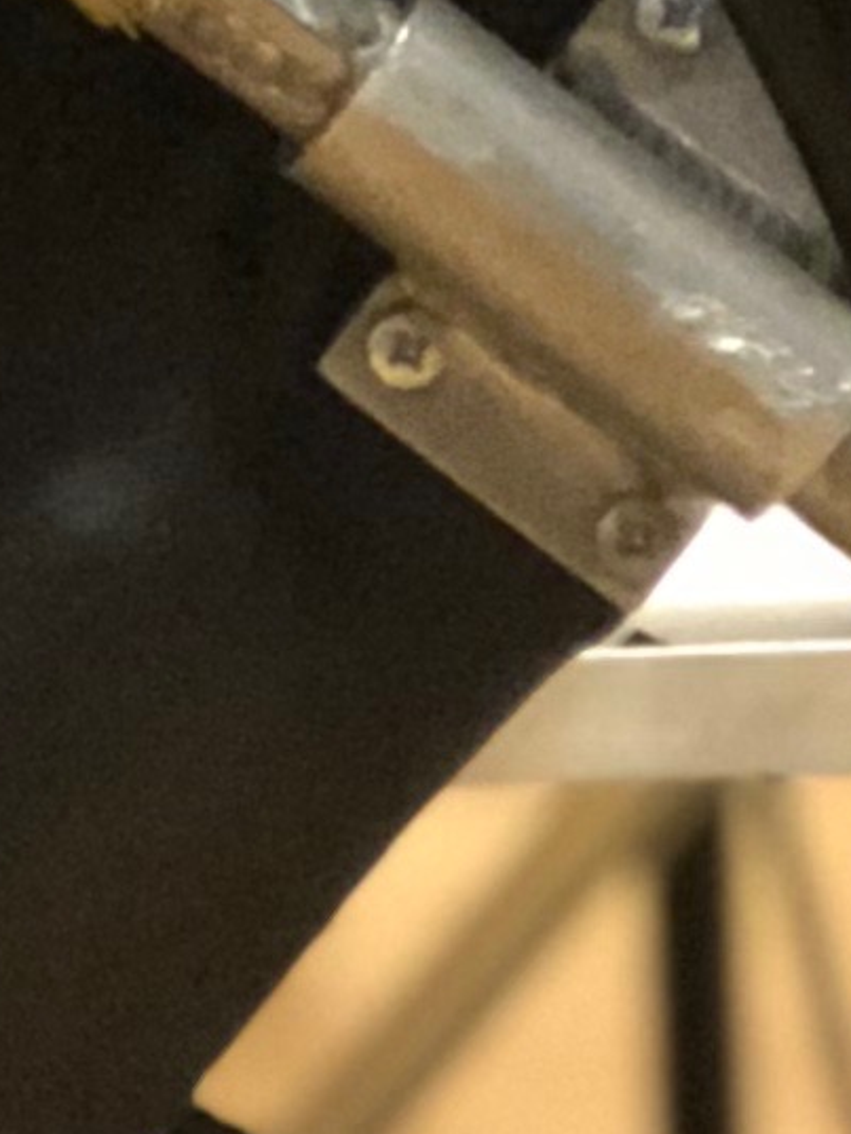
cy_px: -1580
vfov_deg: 4.5
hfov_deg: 3.4
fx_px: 14024
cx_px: -1839
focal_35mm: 428
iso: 500
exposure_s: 1/30
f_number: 2.8
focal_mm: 6.6
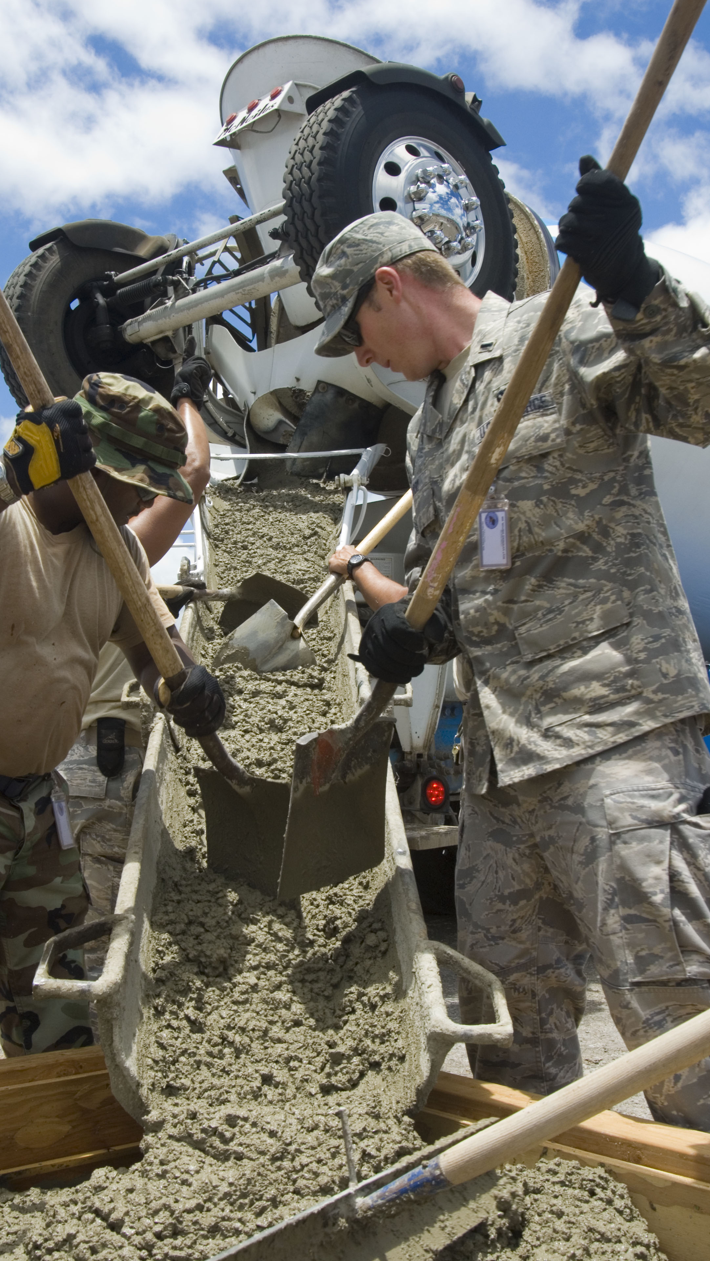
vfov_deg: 52.8
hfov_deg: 31.1
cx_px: 291
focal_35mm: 38
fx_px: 1272
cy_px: 628
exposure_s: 1/160
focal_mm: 24
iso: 200
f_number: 10
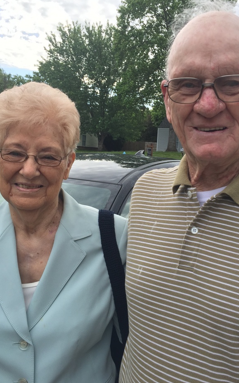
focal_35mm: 36
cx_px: 133
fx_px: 375
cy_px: 188
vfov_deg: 54.0
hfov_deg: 35.3
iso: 32
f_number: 2.2
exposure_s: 1/565
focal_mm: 4.15
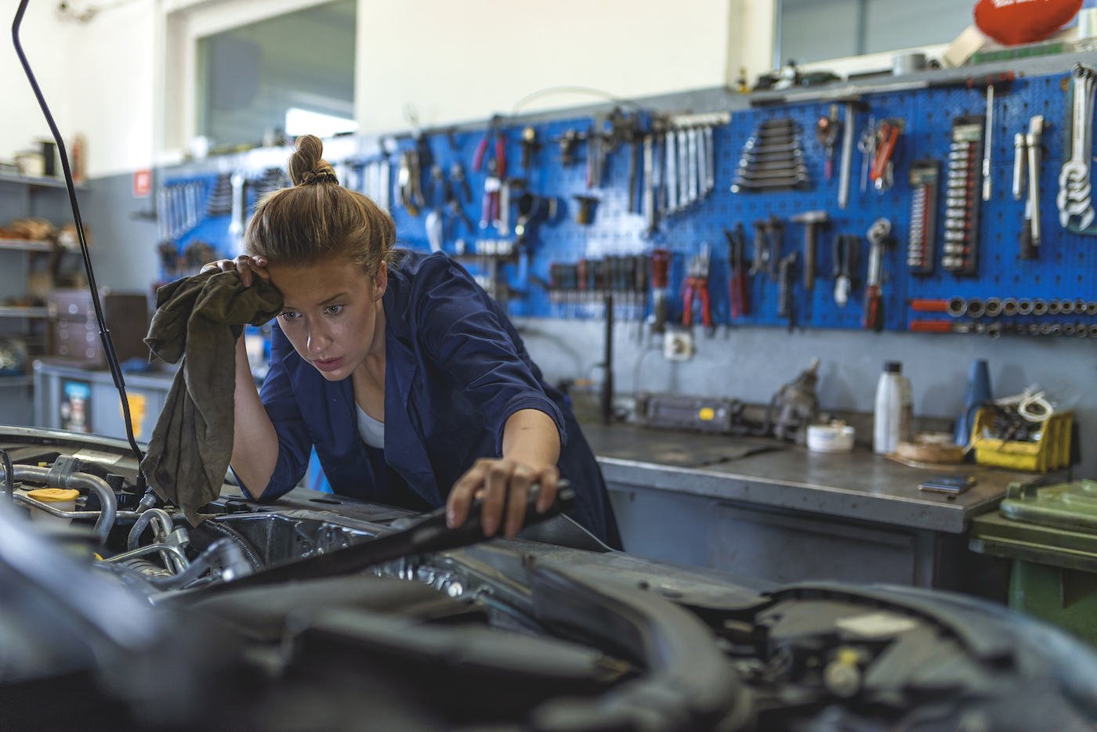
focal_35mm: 35
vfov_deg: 37.9
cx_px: 548
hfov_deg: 54.4
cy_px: 366
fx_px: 1067
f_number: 2
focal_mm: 35
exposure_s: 1/250
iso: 200
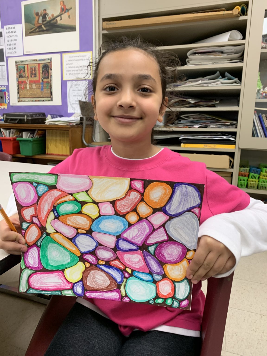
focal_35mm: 26
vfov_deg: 67.3
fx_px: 267
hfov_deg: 53.1
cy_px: 178
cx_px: 134
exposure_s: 1/60
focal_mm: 4.25
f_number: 1.8
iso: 200
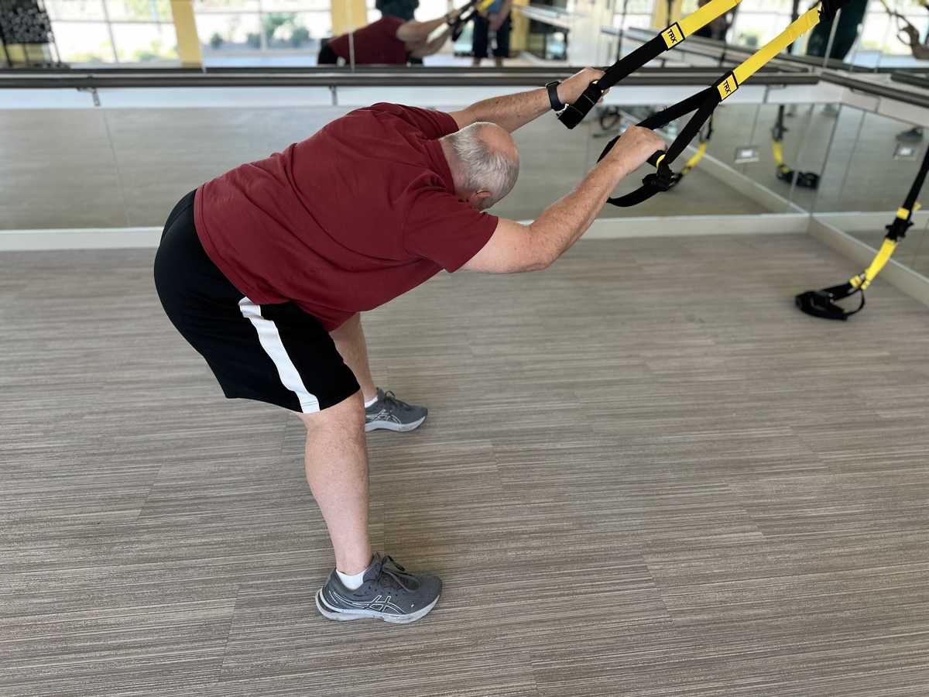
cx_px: 464
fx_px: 644
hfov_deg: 71.6
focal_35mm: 24
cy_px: 348
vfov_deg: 56.8
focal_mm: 6.86
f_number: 1.78
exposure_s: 1/120
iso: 200
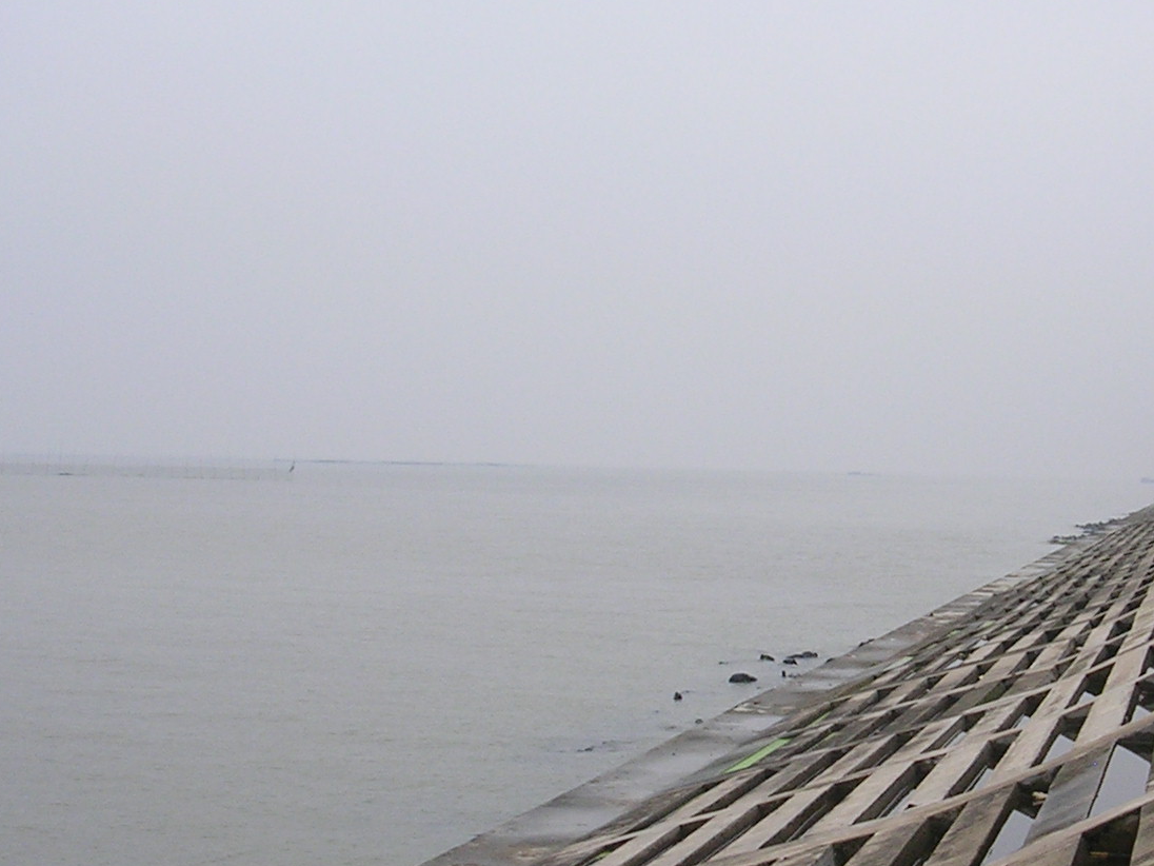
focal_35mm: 71
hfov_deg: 27.0
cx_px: 886
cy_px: 584
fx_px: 2367
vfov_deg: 20.6
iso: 50
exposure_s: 1/178
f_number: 2.8
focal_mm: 5.8
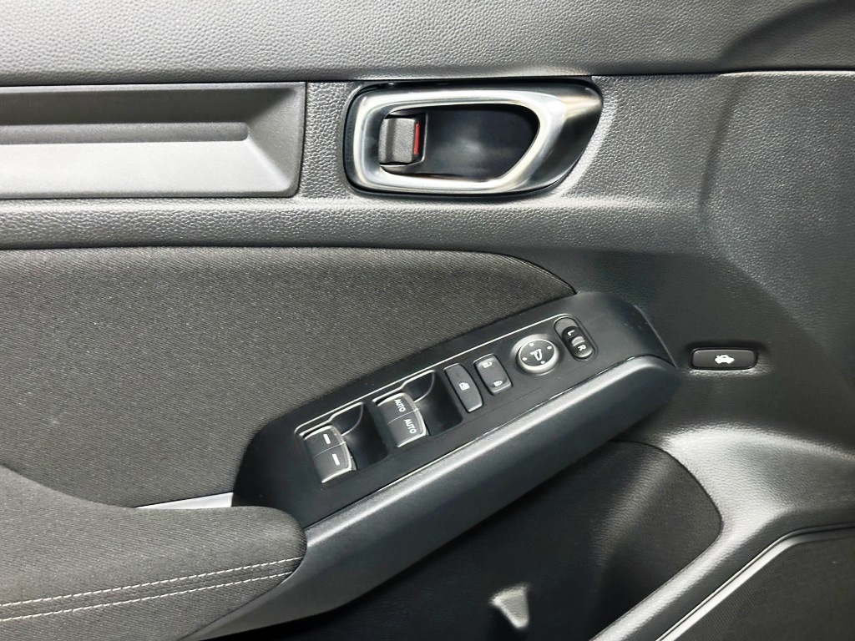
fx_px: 1186
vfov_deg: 30.3
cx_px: 428
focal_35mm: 48
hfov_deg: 39.7
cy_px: 320
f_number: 1.78
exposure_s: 1/30
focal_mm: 6.86
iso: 640
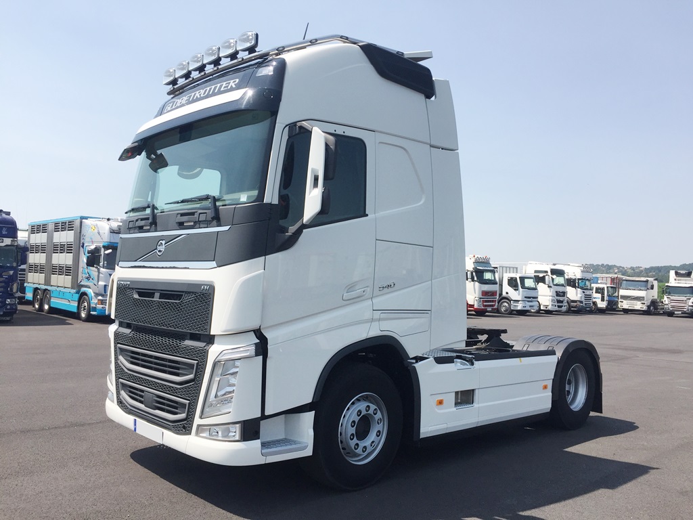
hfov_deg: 61.7
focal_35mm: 29
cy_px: 260
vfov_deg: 48.2
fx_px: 581
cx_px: 346
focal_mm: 4.15
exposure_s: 1/1721
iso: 32
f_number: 2.2
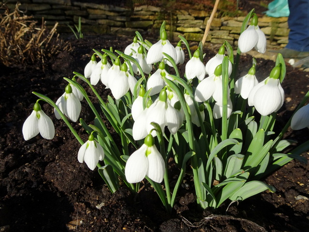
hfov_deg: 71.6
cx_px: 154
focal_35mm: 24
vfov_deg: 56.8
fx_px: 214
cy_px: 116
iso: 80
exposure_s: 1/1000
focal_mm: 4.1
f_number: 3.5
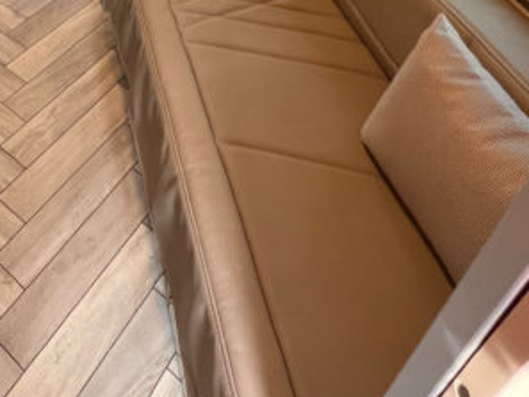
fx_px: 535
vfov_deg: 33.6
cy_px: -71
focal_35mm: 35
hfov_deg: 48.8
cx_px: 87
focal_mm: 1.57
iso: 160
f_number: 1.8
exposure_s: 1/99
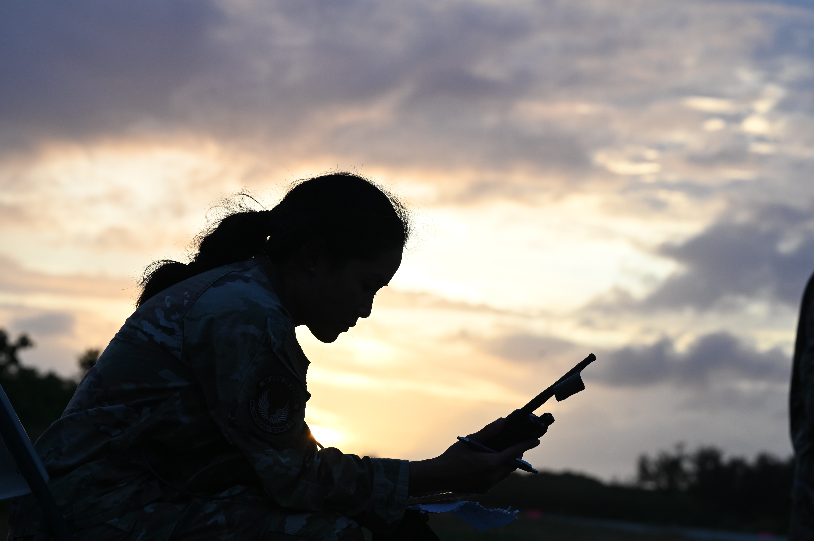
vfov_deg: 11.9
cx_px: 407
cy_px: 270
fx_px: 2598
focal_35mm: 115
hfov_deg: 17.8
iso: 800
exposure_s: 1/400
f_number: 8
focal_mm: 115
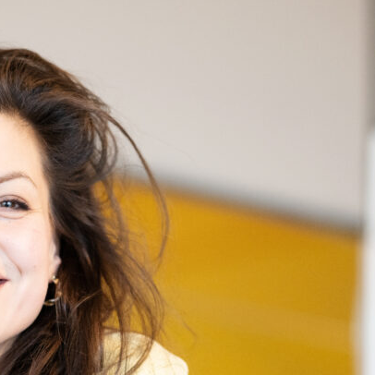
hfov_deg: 7.7
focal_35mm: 225
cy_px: 299
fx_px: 2758
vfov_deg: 7.8
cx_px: -47
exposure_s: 1/50
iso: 1600
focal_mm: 105
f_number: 2.2
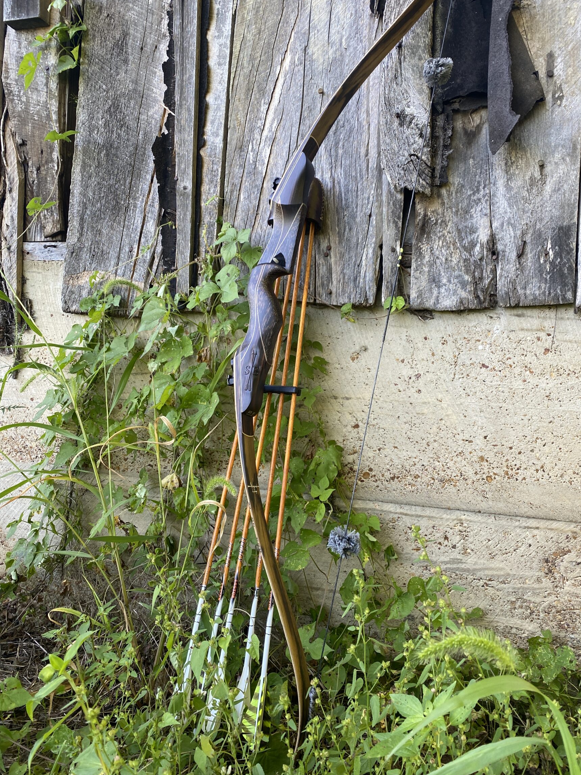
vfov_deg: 61.6
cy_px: 364
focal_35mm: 29
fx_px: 649
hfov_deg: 48.2
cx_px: 303
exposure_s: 1/121
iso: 40
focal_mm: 4.25
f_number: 1.8
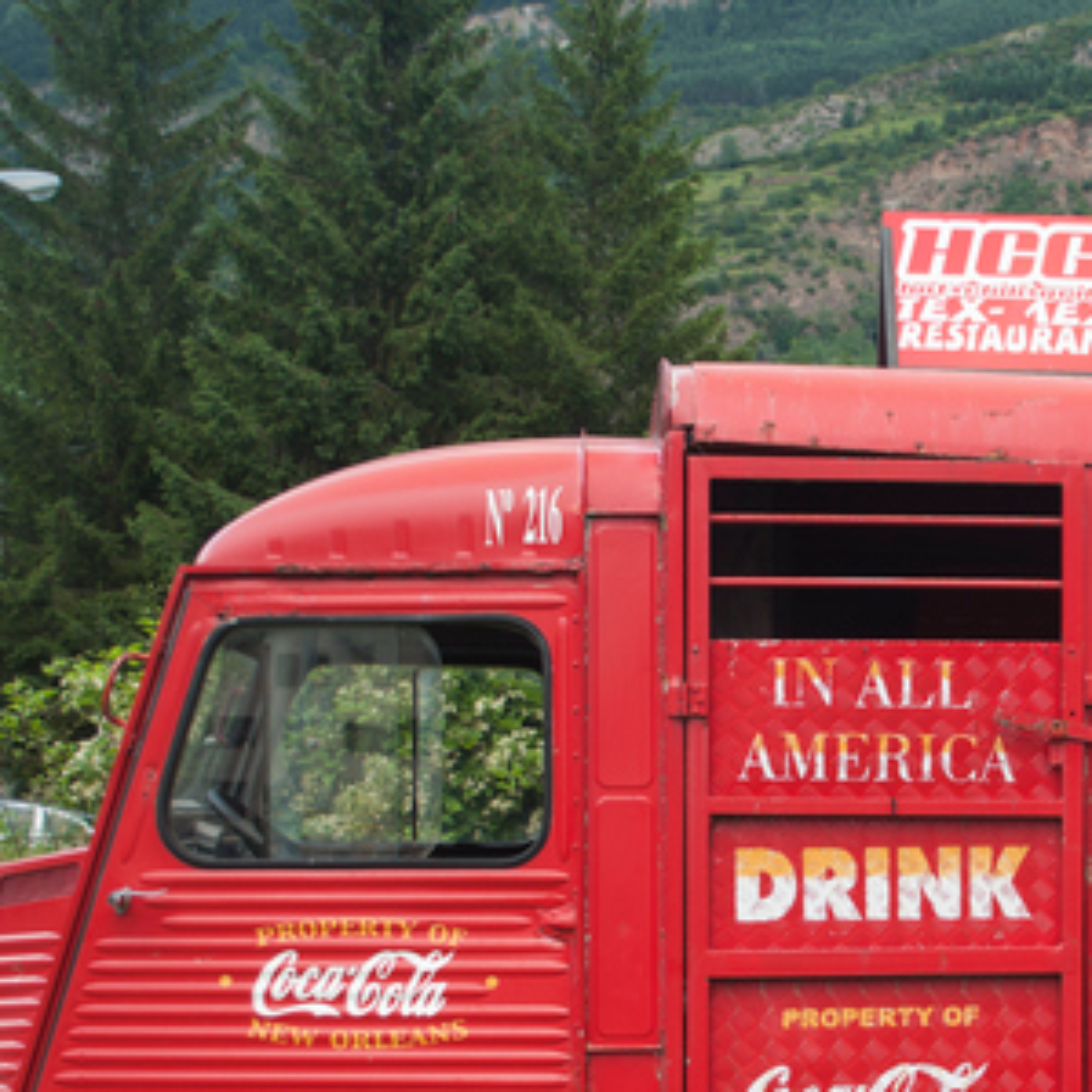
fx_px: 2427
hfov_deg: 24.7
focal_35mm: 68
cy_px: 851
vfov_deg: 25.0
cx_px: 955
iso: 100
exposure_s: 1/30
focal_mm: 22
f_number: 4
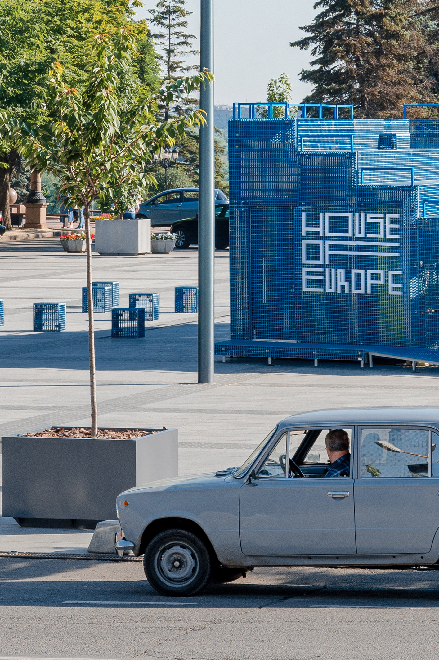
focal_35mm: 199
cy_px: -216
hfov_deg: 6.9
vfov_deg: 10.1
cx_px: 324
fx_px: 3645
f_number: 10
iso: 200
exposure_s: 1/125
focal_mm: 70
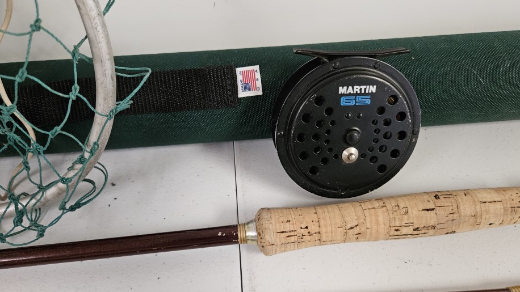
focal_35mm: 28
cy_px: 175
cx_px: 269
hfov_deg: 67.9
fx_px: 386
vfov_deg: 41.3
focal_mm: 5.4
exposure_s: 1/120
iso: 800
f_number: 1.8
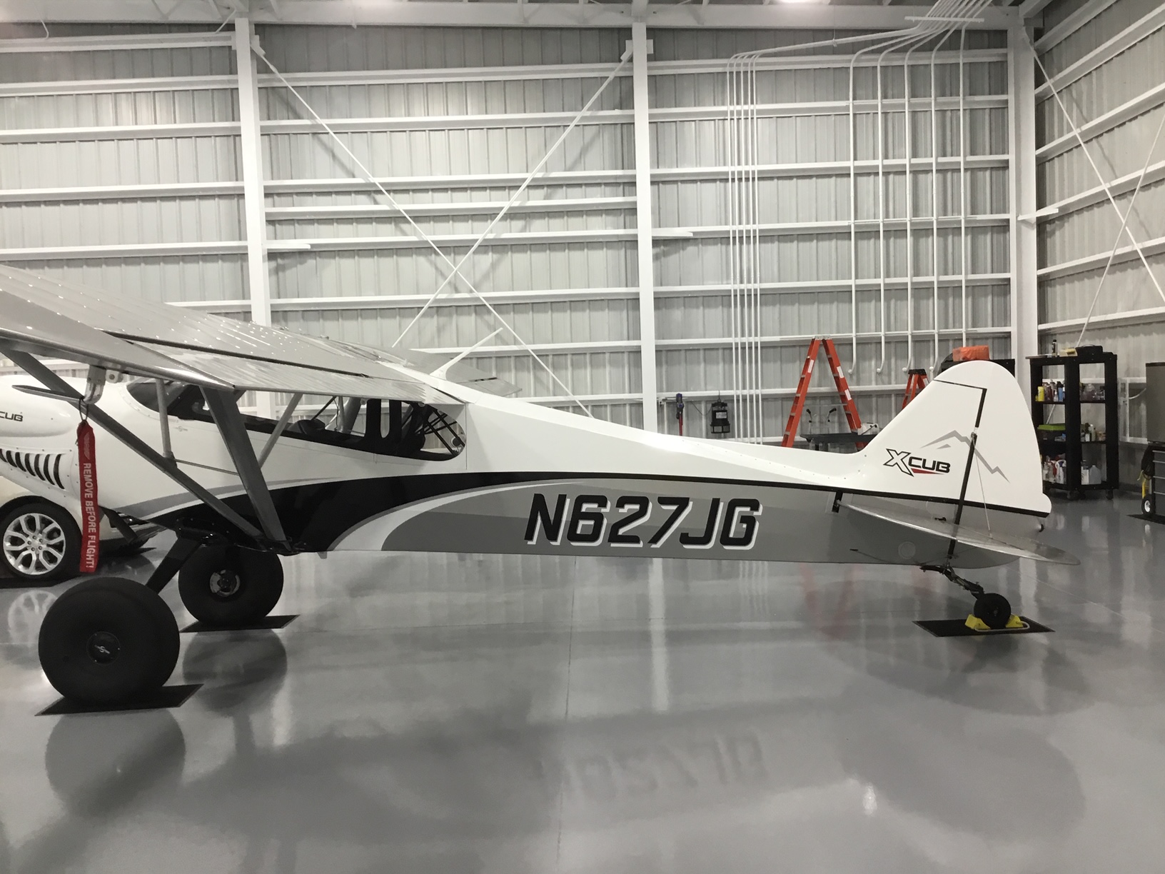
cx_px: 582
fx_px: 1043
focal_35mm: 31
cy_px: 437
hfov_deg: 58.4
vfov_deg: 45.4
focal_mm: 3.3
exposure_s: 1/30
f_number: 2.4
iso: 50
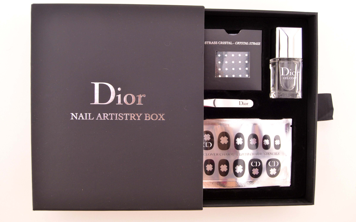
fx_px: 330
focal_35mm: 34
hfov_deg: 56.7
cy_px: 104
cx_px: 176
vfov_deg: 37.3
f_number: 5.6
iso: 800
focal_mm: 22
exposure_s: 1/320
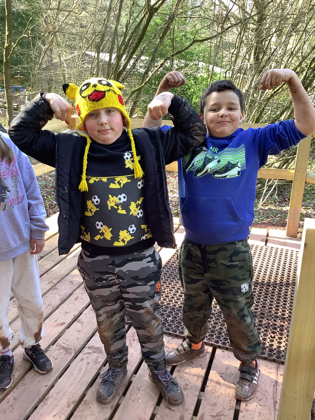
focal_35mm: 31
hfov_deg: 45.4
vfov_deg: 58.4
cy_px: 210
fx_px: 376
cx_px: 158
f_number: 2.4
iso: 64
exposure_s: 1/100
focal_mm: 3.3
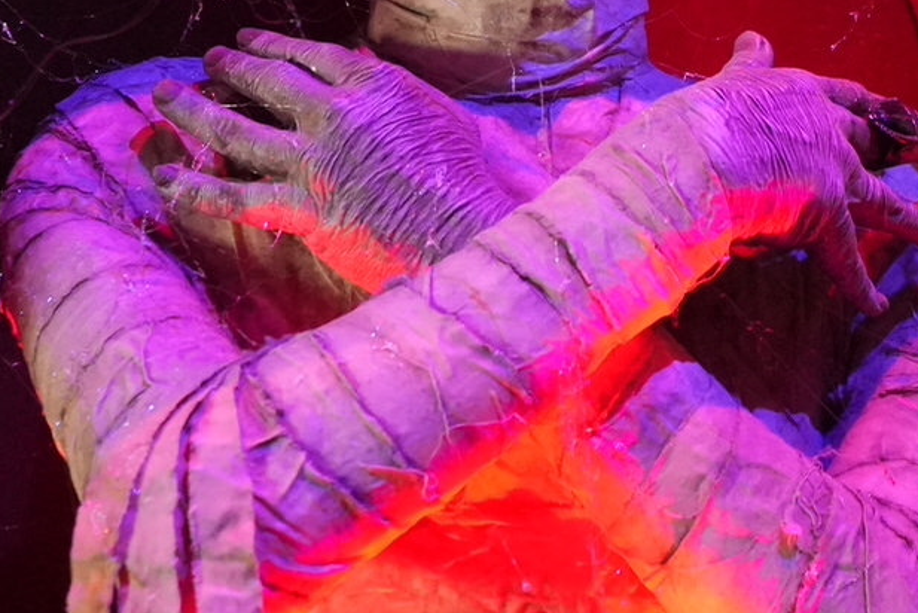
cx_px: 536
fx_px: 2117
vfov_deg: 16.4
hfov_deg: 24.4
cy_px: 136
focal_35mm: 83
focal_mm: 32
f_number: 4
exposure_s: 1/30
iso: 12800
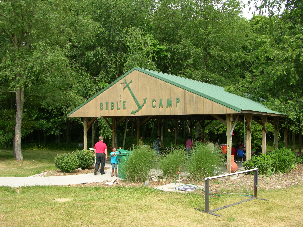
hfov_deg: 52.6
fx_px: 306
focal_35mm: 35
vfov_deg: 40.7
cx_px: 152
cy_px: 114
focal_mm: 8.9
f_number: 5
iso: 50
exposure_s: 1/138
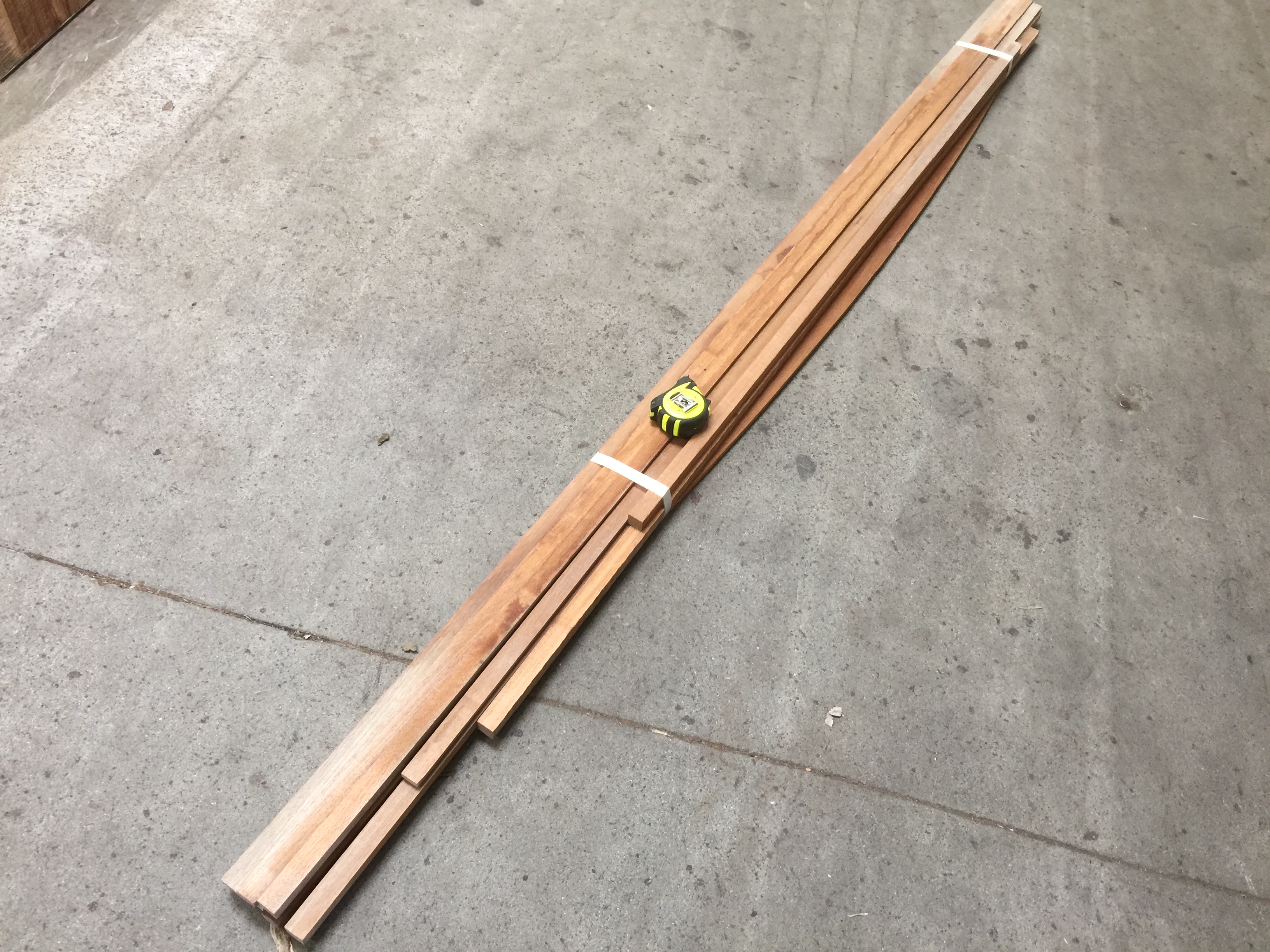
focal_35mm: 29
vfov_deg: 48.2
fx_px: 1064
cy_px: 476
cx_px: 635
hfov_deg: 61.7
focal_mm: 4.15
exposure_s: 1/30
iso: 50
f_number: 2.2
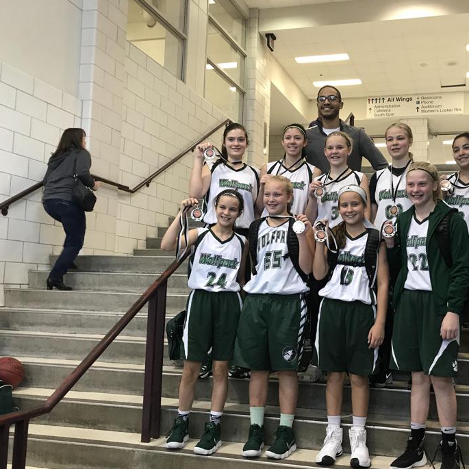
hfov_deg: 44.1
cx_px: 325
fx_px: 567
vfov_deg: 44.9
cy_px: 255
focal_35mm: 37
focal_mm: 3.99
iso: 40
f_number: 1.8
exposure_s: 1/17
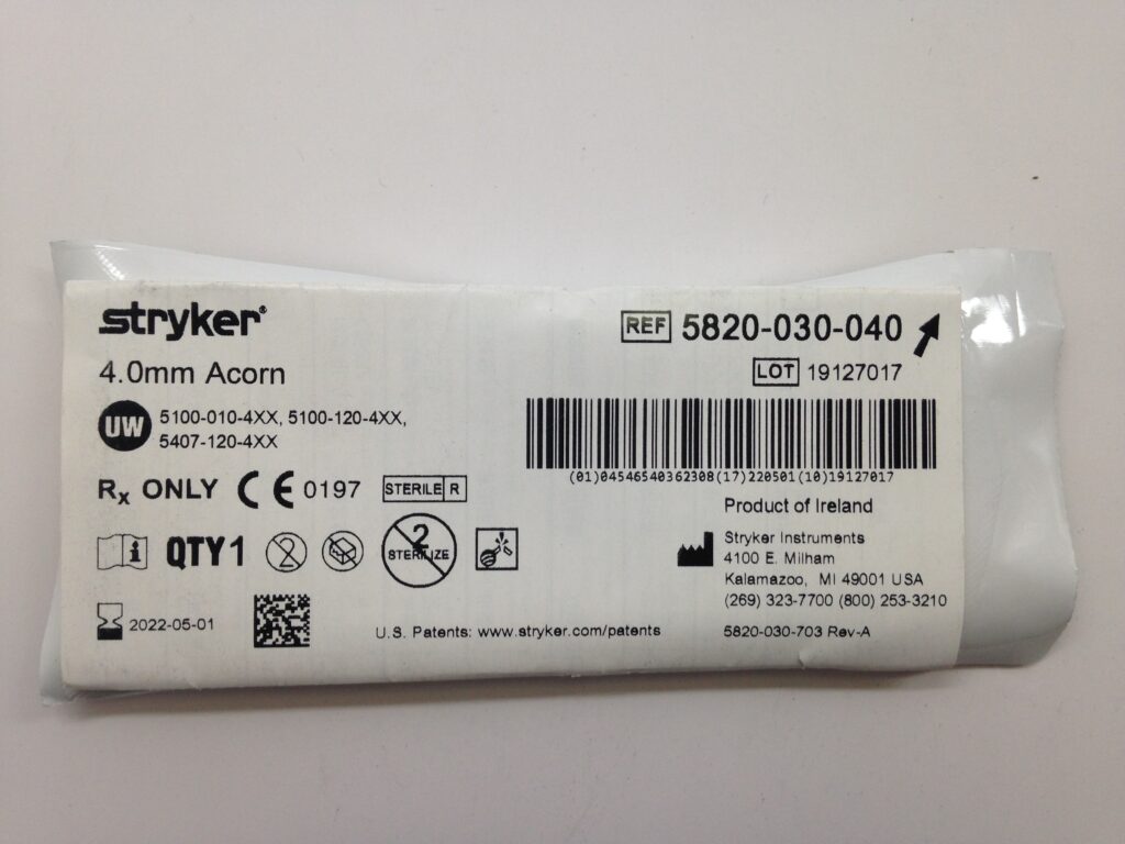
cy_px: 422
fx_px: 1072
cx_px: 562
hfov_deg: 55.4
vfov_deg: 42.9
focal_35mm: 33
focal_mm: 4.12
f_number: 2.4
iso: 64
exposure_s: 1/60
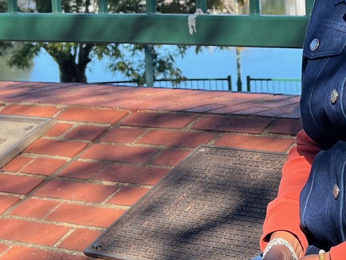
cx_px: 389
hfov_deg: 20.8
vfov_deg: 16.5
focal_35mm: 89
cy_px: 51
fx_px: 890
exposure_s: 1/1238
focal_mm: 5.7
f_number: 1.5
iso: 50
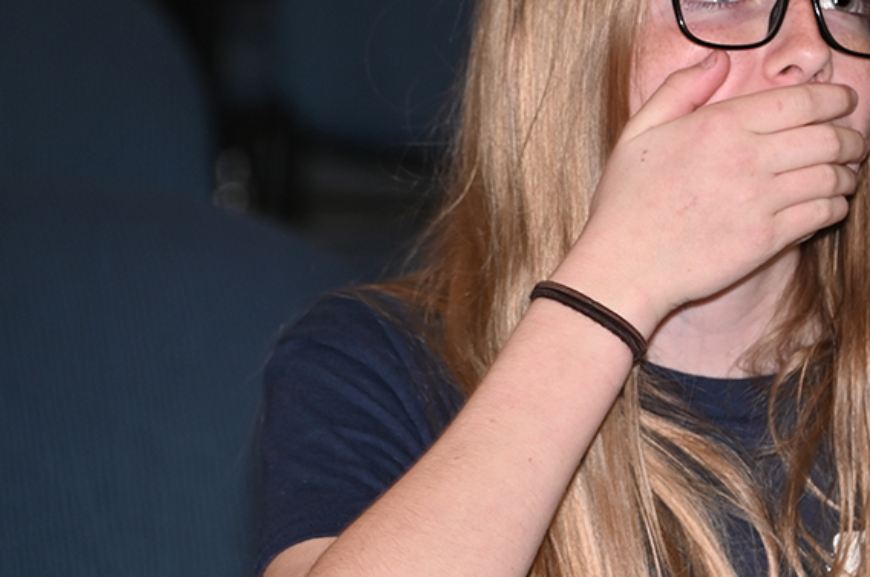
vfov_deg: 3.1
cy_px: 303
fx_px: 10715
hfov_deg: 4.6
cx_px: 746
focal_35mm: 444
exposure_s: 1/30
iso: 640
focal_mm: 210
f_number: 5.6
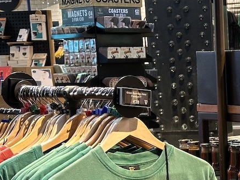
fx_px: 908
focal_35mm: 131
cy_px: 171
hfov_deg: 14.5
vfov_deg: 11.2
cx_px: 298
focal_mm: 6.86
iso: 200
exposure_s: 1/33
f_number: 1.78
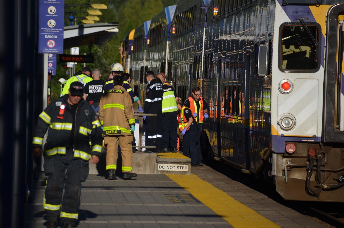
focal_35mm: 375
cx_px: 172
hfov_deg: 5.5
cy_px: 114
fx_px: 3576
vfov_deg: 3.7
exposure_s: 1/1250
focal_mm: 250
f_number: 6.3
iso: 200
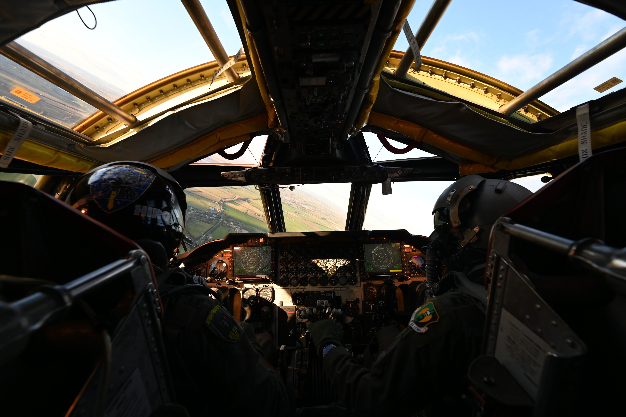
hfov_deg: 104.3
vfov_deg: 81.1
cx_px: 313
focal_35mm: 14
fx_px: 243
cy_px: 208
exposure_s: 1/80
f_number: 5.6
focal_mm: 14
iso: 125
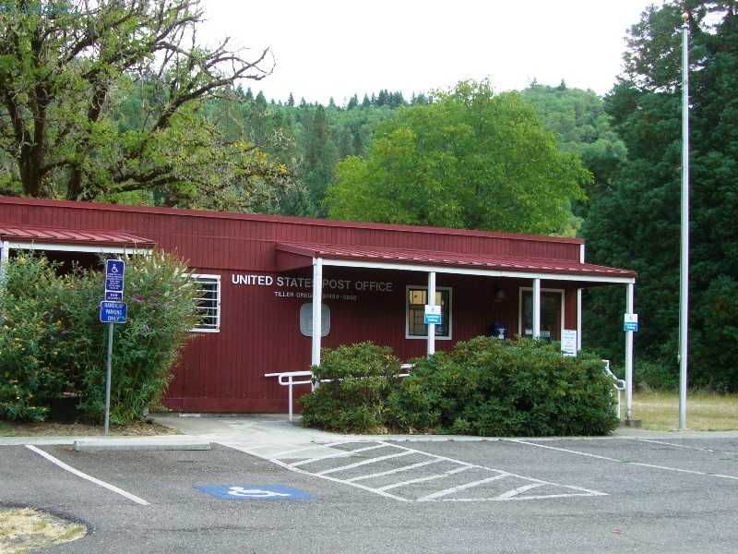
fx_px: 981
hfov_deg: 41.2
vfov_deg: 31.5
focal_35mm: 46
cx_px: 369
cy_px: 277
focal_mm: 9.6
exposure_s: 1/125
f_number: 3.1
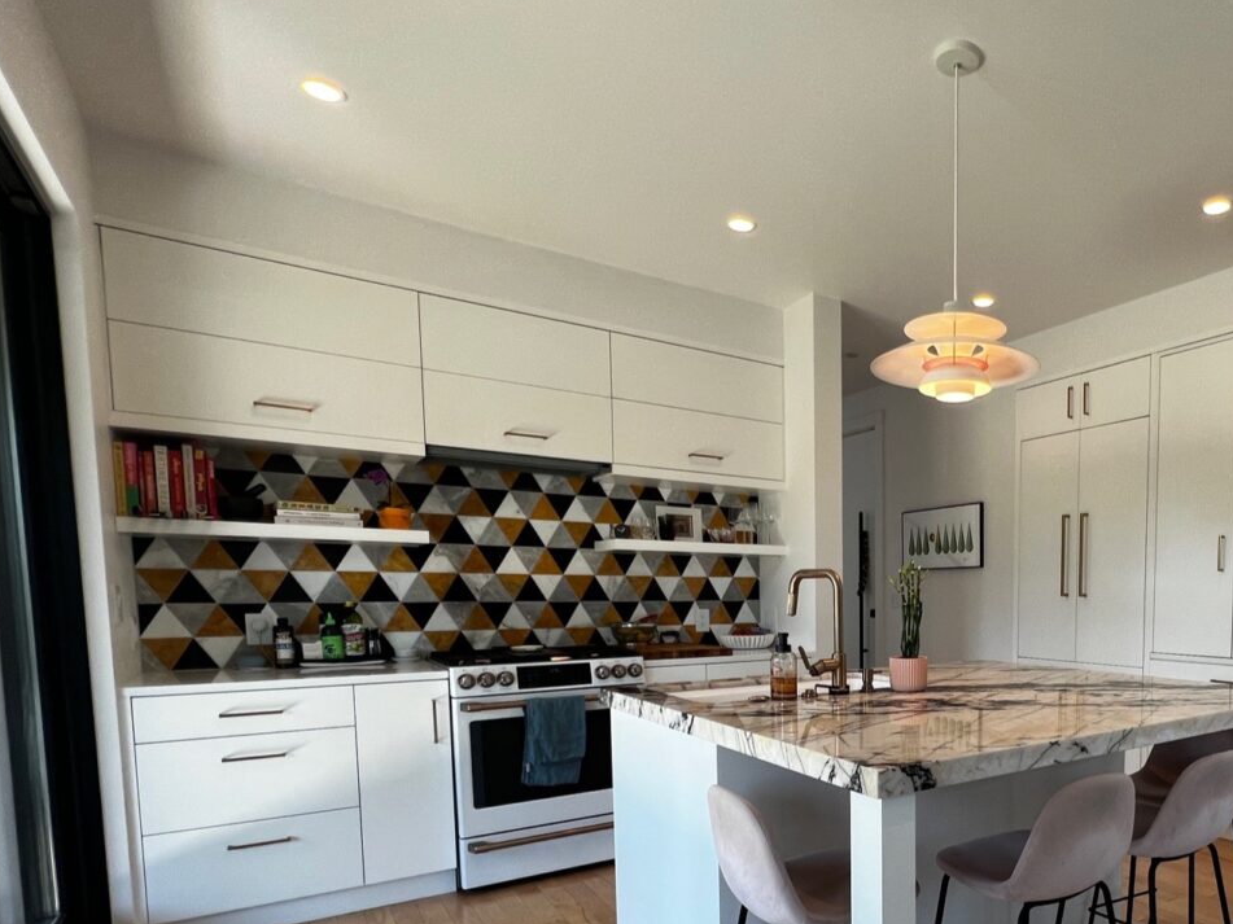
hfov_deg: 73.4
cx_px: 927
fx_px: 748
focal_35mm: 21
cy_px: 658
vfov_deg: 60.9
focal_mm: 1.57
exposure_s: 1/120
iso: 80
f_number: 1.8
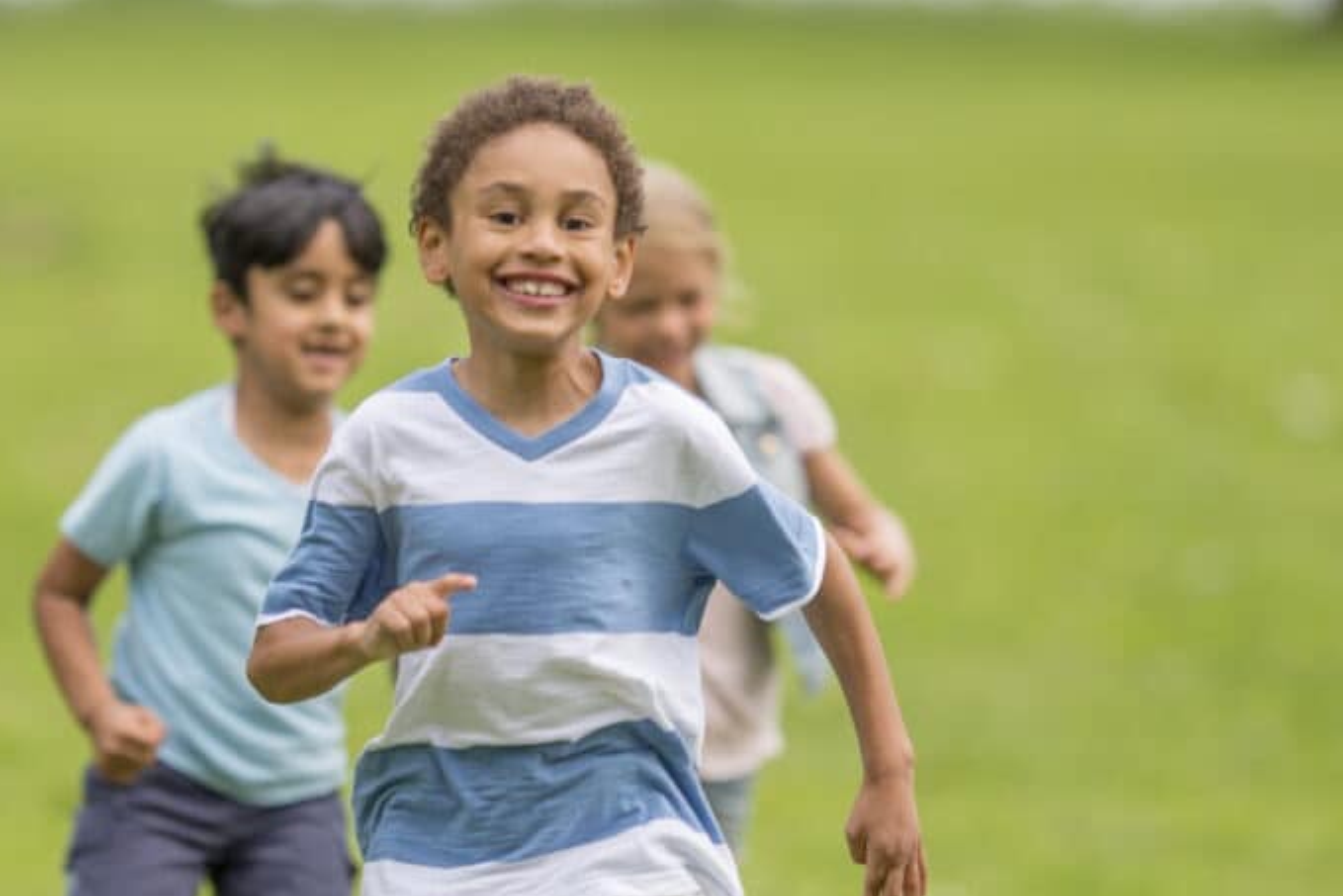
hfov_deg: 4.6
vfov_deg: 3.0
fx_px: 16865
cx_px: 459
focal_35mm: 452
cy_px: 514
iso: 320
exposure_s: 1/2000
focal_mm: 200
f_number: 2
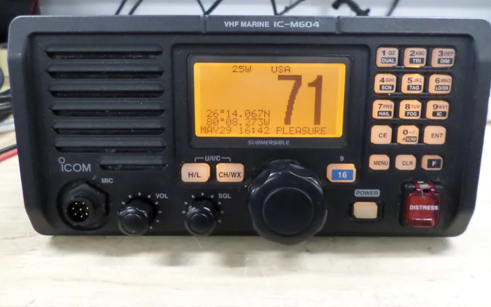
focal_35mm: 27
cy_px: 124
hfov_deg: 68.4
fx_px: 361
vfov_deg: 45.8
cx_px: 249
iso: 400
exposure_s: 1/30
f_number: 2.5
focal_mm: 4.5
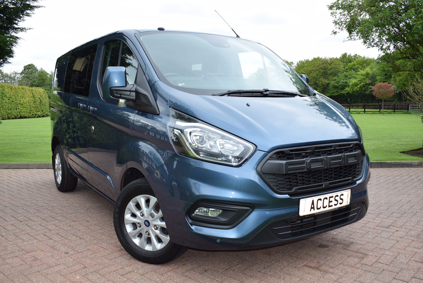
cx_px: 212
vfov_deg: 40.0
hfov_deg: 57.2
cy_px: 142
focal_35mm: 33
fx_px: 388
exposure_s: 1/160
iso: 100
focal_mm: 22
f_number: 6.3
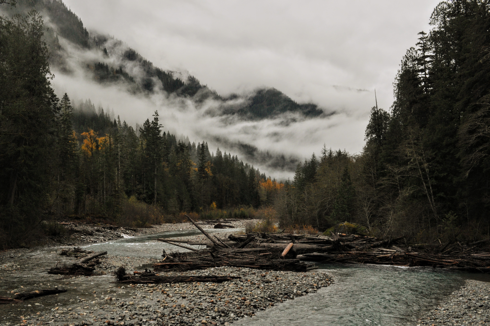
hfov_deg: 49.6
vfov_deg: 34.1
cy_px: 163
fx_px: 530
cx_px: 245
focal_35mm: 39
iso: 400
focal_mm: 26
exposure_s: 1/100
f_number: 14
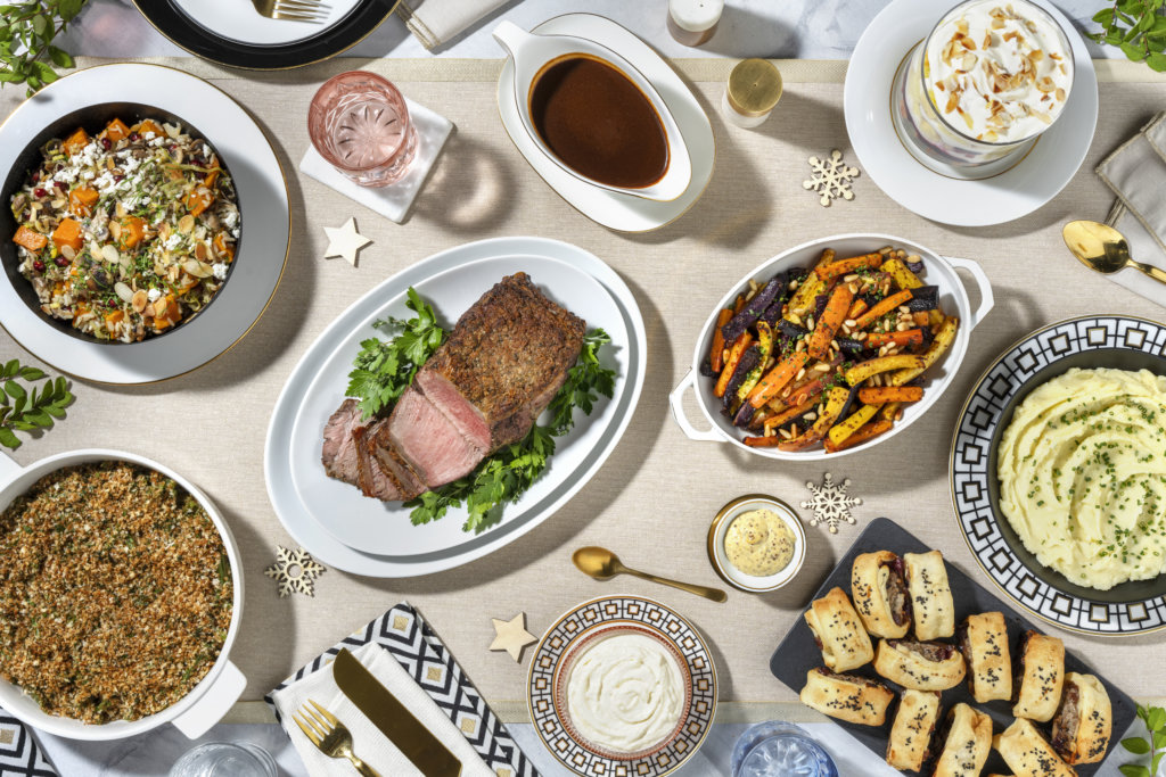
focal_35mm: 50
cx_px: 583
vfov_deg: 27.0
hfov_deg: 39.6
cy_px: 388
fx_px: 1620
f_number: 13
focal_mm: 50
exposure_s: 1/160
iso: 100
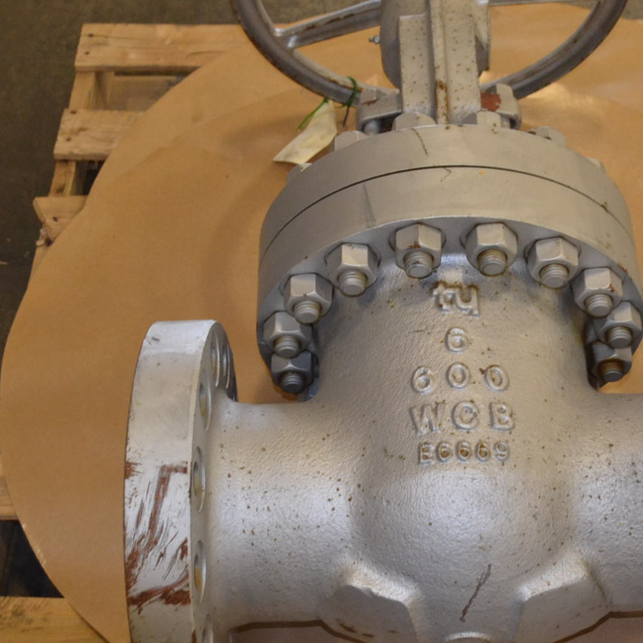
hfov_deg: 26.8
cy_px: 262
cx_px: 414
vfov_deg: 26.8
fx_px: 1345
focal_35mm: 64
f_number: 3.8
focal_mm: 22
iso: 1250
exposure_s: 1/60
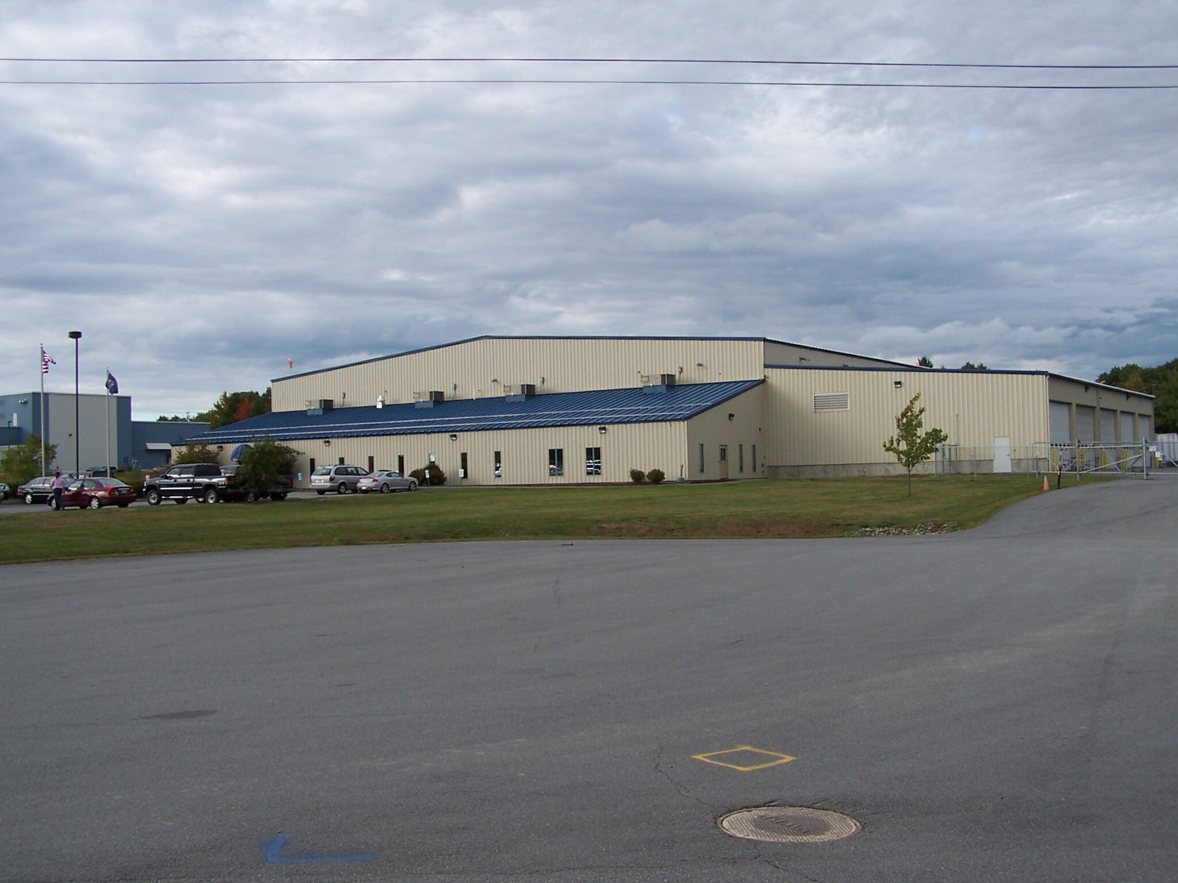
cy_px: 442
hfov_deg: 49.0
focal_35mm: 38
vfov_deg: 37.7
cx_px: 589
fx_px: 1293
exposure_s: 1/350
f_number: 4
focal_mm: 6.3
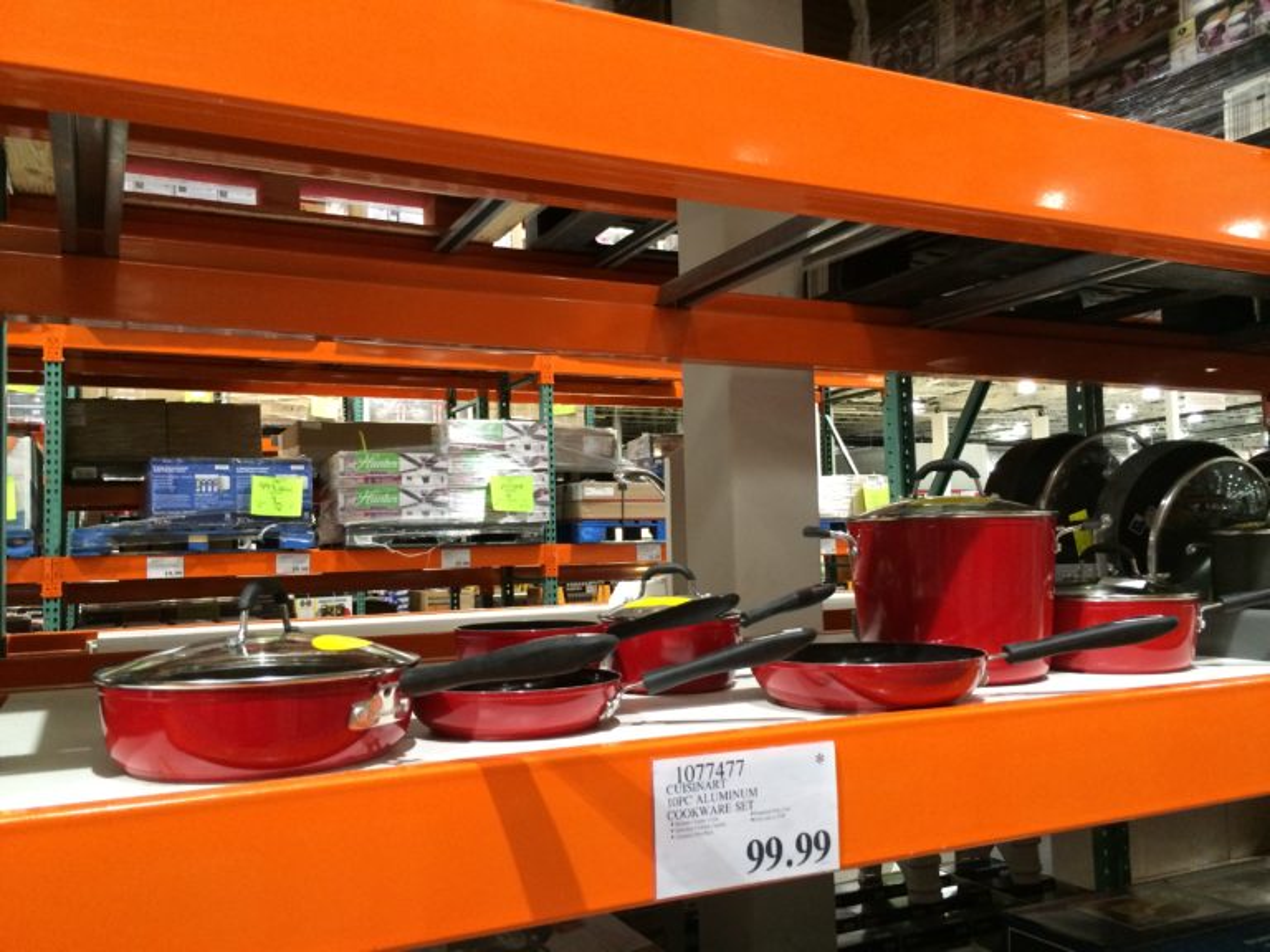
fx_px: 1064
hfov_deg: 61.7
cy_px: 476
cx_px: 635
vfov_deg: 48.2
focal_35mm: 29
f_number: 2.2
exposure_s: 1/30
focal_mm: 4.15
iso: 250
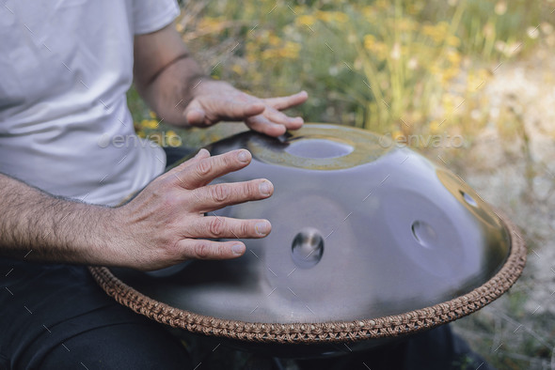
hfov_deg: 39.6
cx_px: 278
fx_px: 771
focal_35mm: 50
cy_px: 185
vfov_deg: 27.0
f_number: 4.5
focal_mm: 50
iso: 400
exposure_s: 1/320
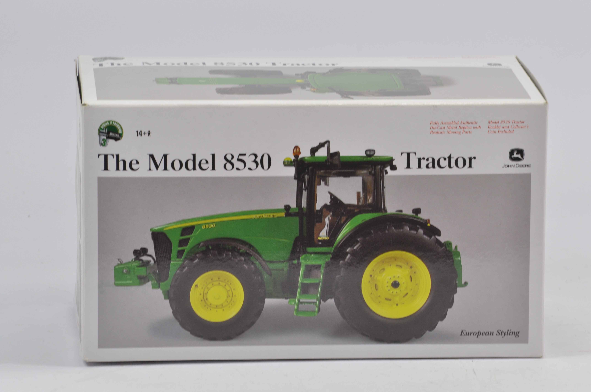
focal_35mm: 210
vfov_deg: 6.5
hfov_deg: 9.8
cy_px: 196
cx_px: 296
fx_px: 3443
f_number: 22
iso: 250
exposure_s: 1/13
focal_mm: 140
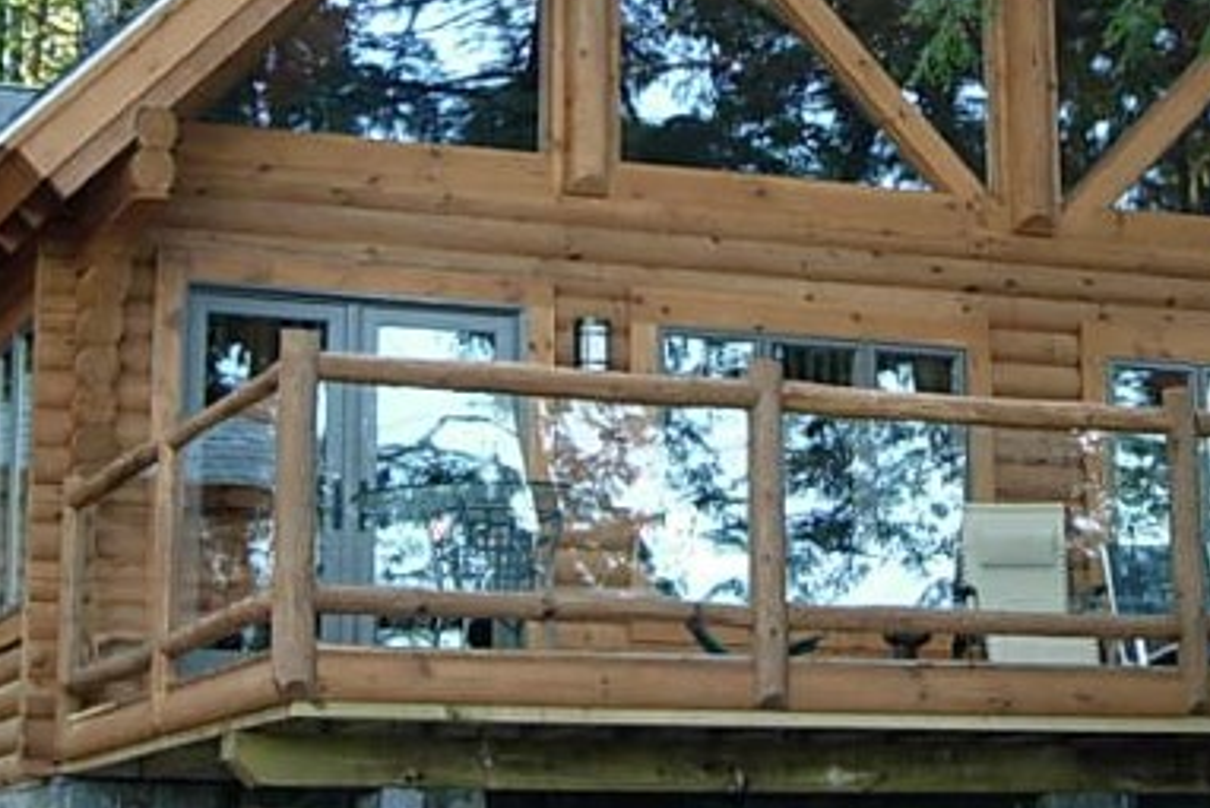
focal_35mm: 93
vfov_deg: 14.6
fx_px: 3127
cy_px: 106
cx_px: 855
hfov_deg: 21.8
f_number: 2.8
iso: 79
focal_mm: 7.8
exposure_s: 1/57
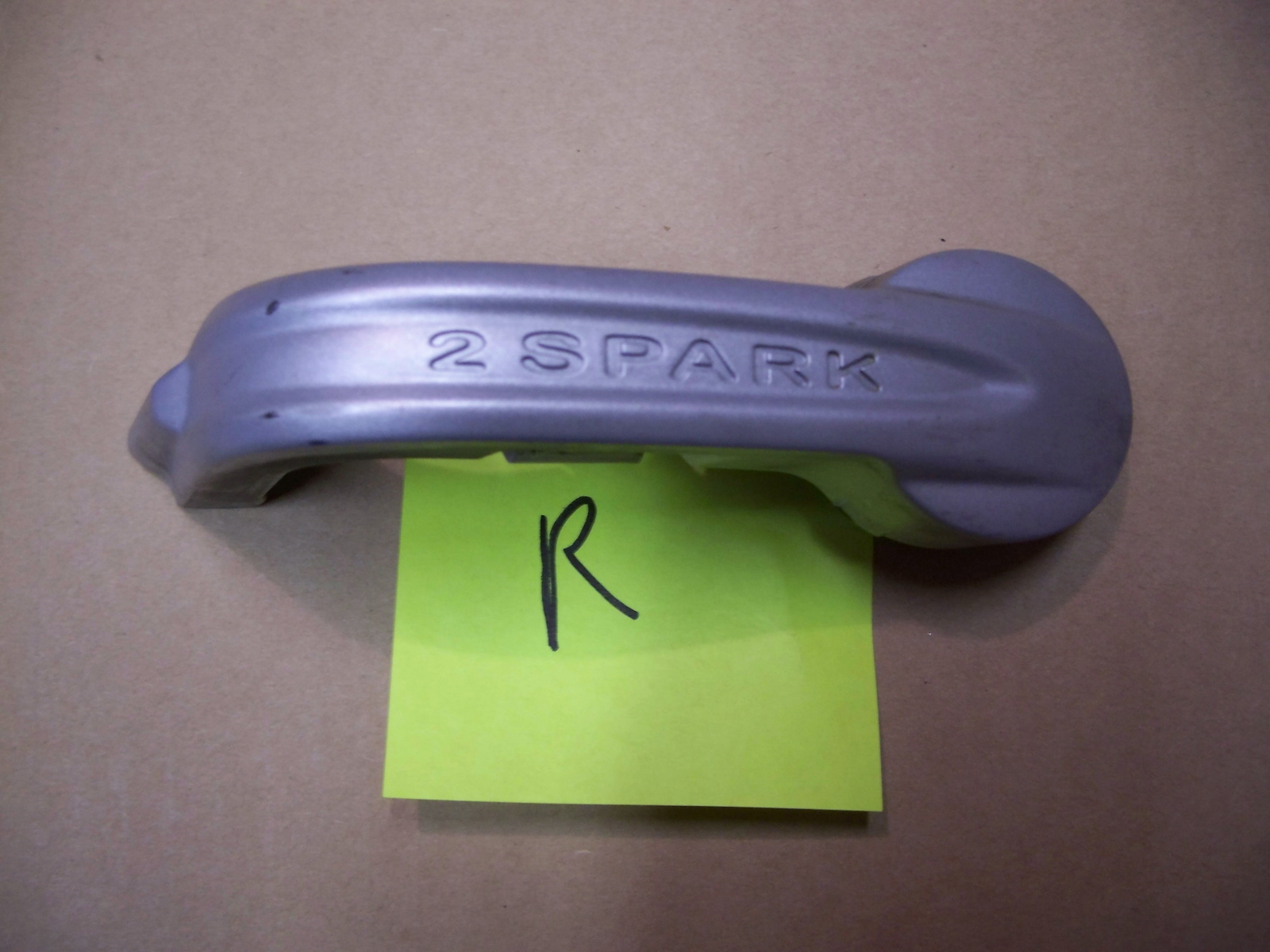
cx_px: 635
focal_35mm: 37
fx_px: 1357
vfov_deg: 38.7
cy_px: 476
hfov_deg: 50.1
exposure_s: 1/15
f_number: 2.8
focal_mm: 7.8
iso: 200
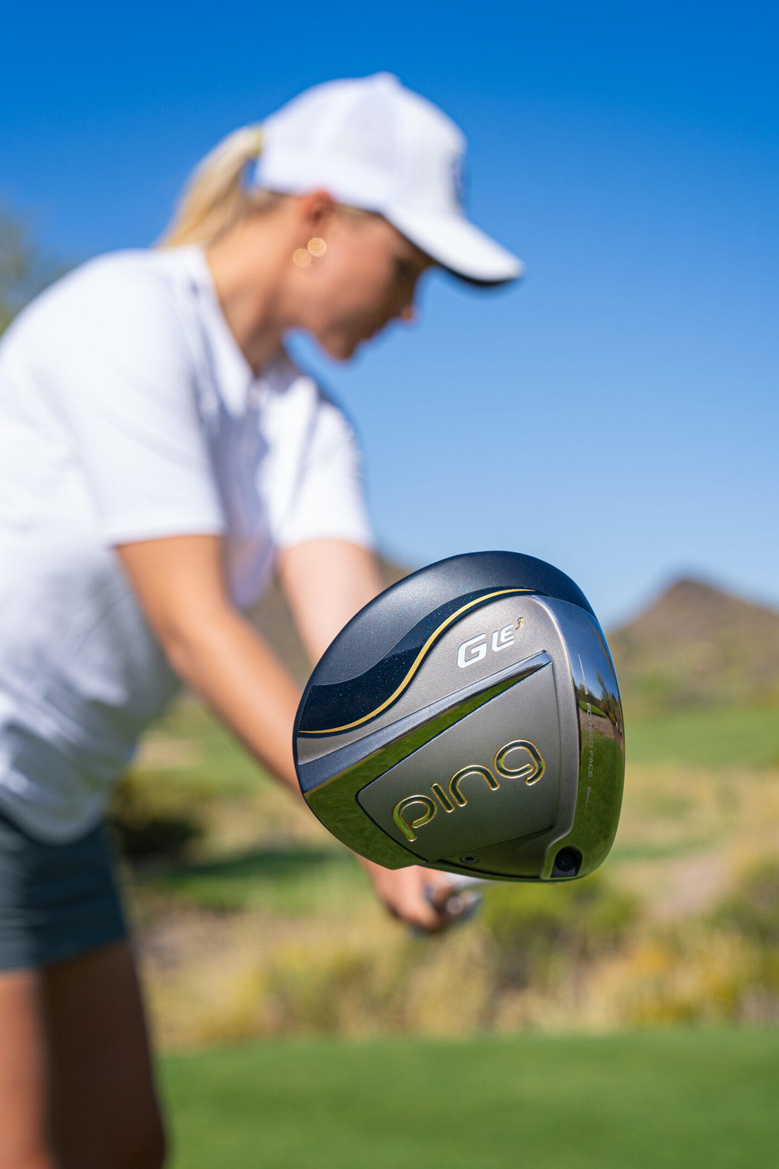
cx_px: 438
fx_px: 2174
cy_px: 691
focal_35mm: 67
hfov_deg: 20.3
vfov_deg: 30.0
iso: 200
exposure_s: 1/1000
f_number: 5
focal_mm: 56
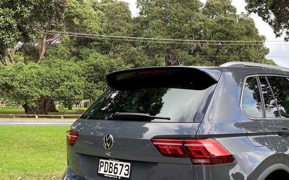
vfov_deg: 27.6
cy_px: 161
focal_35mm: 45
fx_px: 354
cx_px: 214
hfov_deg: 43.1
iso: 32
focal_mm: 4.25
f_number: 1.8
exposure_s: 1/282
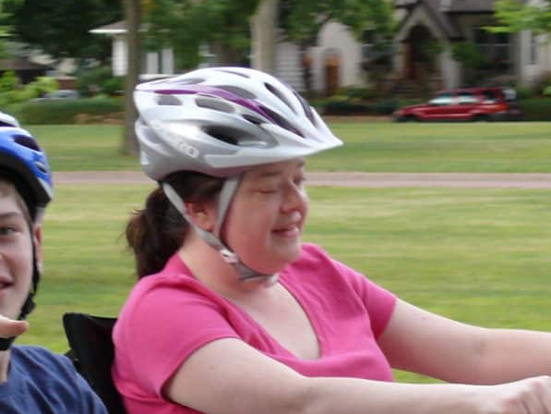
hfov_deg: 11.0
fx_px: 2866
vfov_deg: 8.2
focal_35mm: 180
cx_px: 244
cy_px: 482
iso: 100
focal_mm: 11.8
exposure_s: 1/100
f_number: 3.2
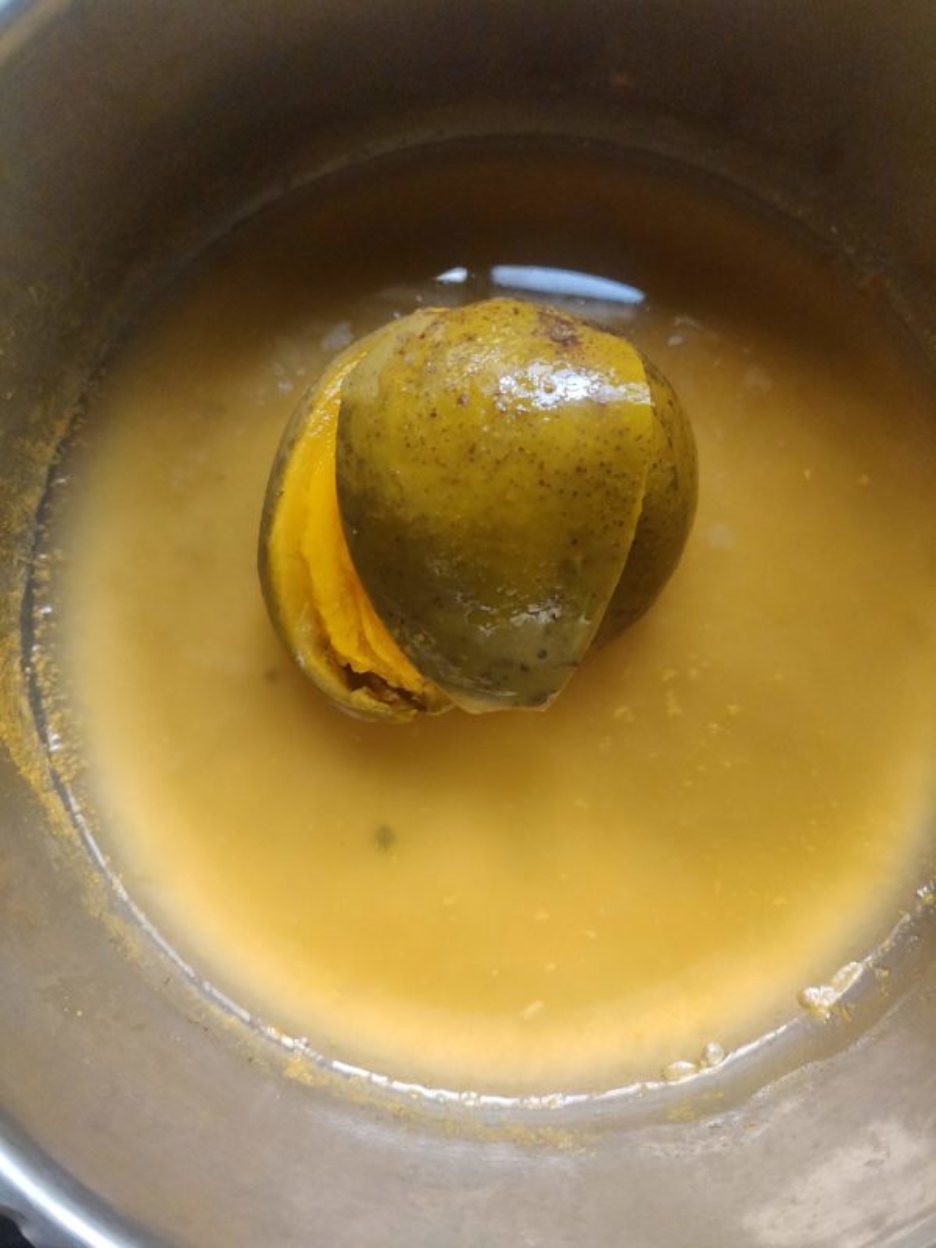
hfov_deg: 54.9
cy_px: 624
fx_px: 901
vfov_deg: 69.4
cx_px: 468
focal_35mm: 25
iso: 2000
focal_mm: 4.25
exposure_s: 1/50
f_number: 1.7
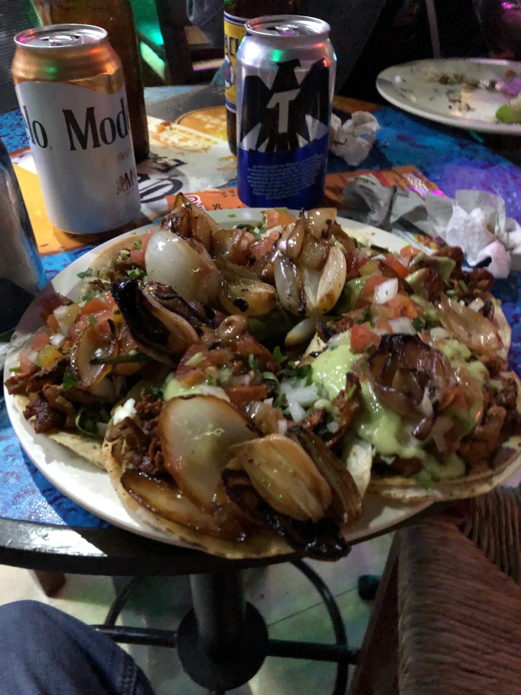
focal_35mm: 28
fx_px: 562
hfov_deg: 49.7
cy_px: 348
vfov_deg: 63.4
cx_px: 260
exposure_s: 1/4
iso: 250
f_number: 1.8
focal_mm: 3.99
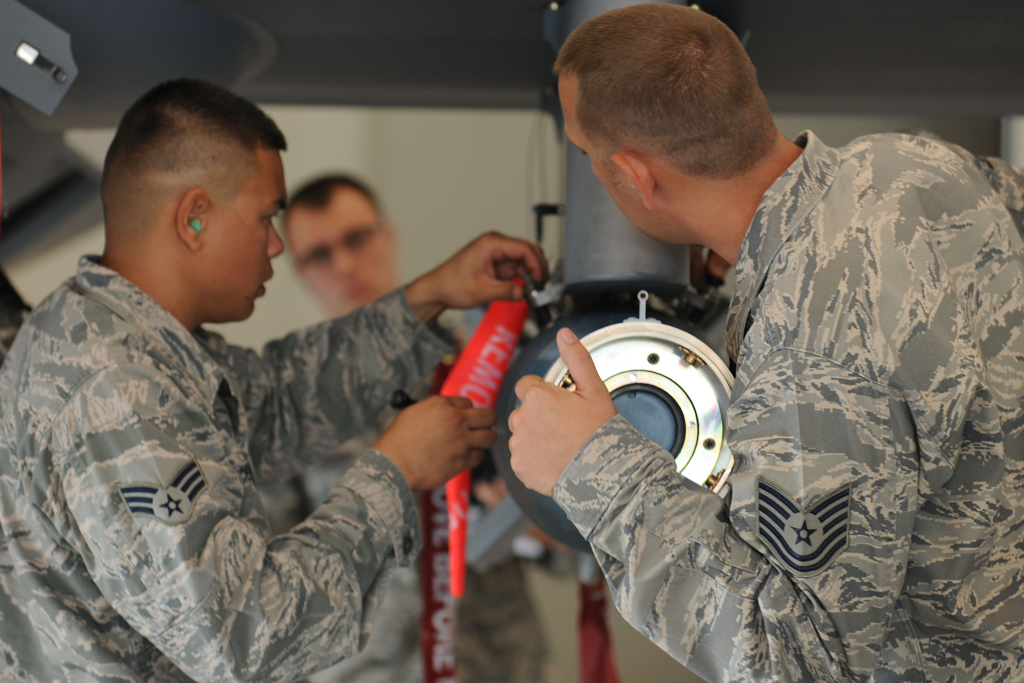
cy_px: 352
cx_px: 491
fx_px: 4636
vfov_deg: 8.4
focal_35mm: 163
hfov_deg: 12.6
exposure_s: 1/60
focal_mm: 155
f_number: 4
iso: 200
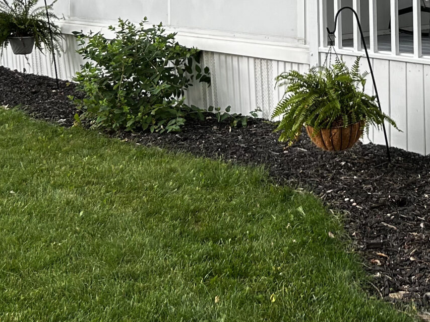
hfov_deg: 24.3
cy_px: -33
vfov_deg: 18.2
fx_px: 969
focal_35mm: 78
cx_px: 387
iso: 50
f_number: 1.5
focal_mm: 5.7
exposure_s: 1/121
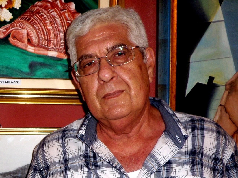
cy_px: 89
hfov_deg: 63.4
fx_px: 193
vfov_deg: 49.7
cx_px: 119
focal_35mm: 28
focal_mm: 6
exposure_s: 1/60
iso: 100
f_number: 2.8
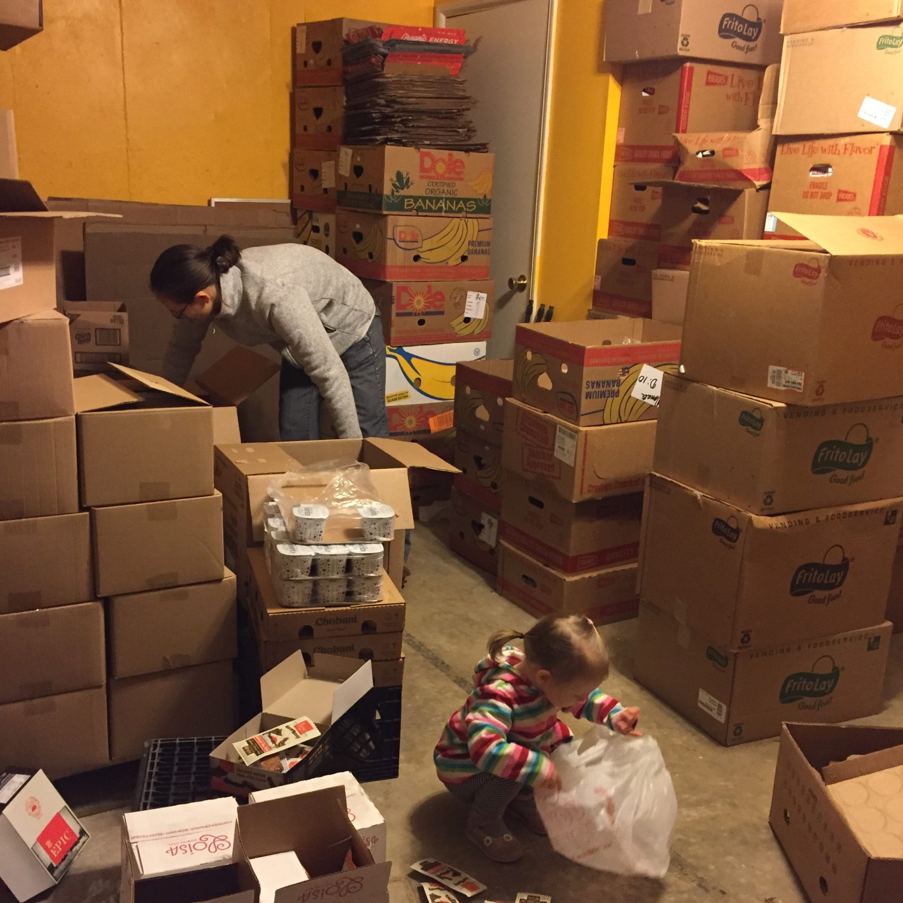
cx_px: 455
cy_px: 502
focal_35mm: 35
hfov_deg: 47.2
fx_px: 1033
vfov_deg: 47.1
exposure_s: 1/24
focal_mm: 4.15
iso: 250
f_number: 2.2
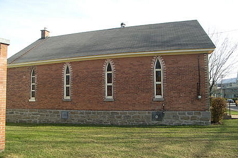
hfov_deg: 48.5
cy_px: 86
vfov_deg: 33.4
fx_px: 264
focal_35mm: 40
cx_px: 118
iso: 100
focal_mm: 8
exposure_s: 1/393
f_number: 2.8
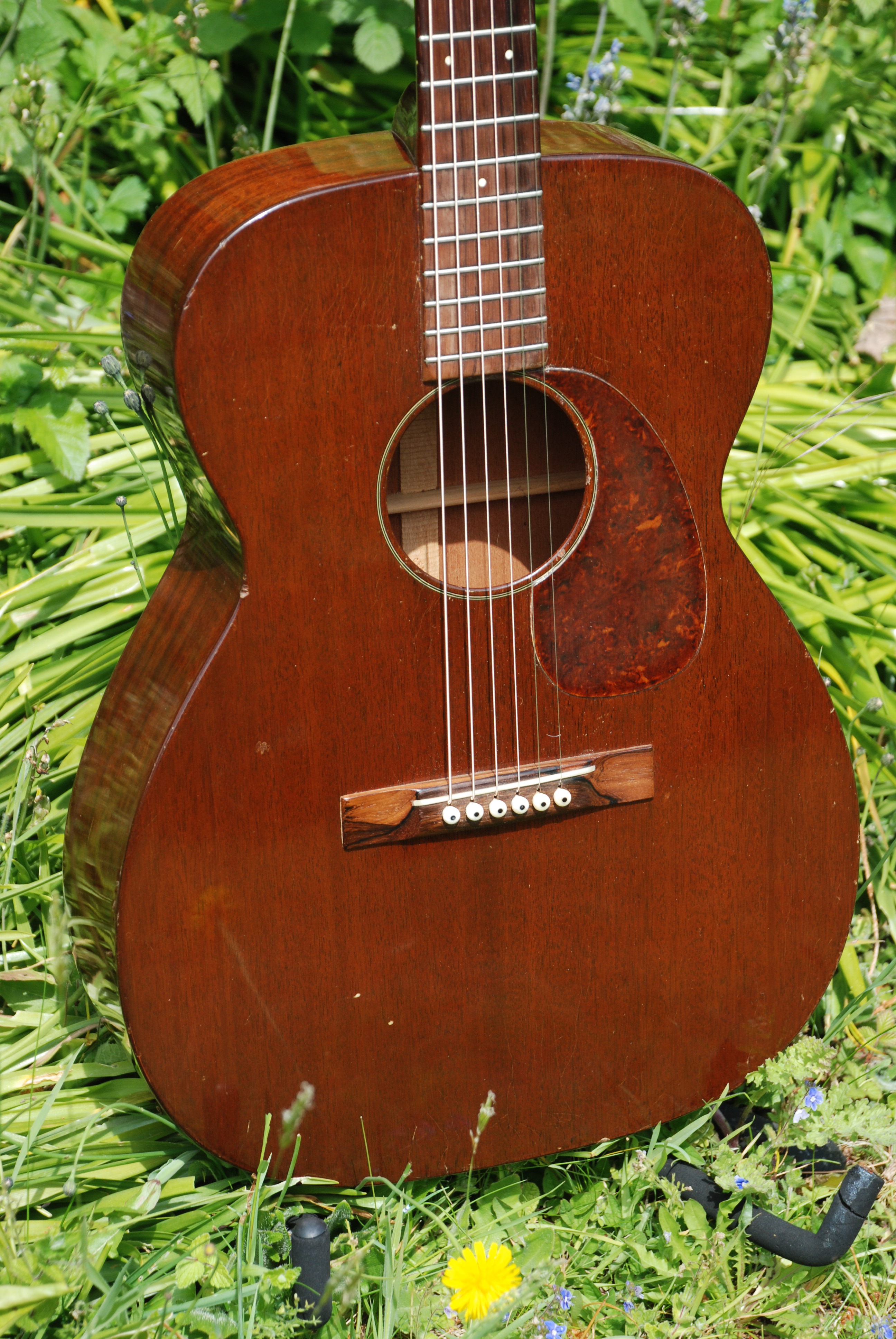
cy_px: 670
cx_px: 448
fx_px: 3909
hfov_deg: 13.1
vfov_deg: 19.4
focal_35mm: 105
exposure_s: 1/250
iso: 200
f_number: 5.6
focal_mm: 70
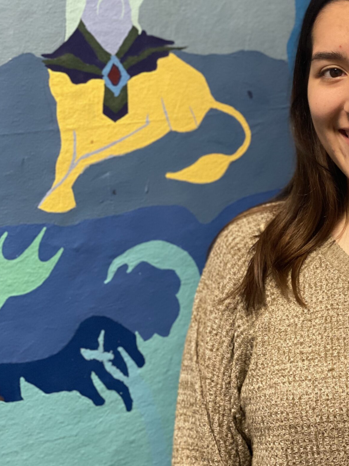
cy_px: 110
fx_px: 1142
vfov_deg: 22.8
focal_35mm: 85
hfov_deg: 17.2
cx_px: 273
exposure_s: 1/40
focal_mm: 6
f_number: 2
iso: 160
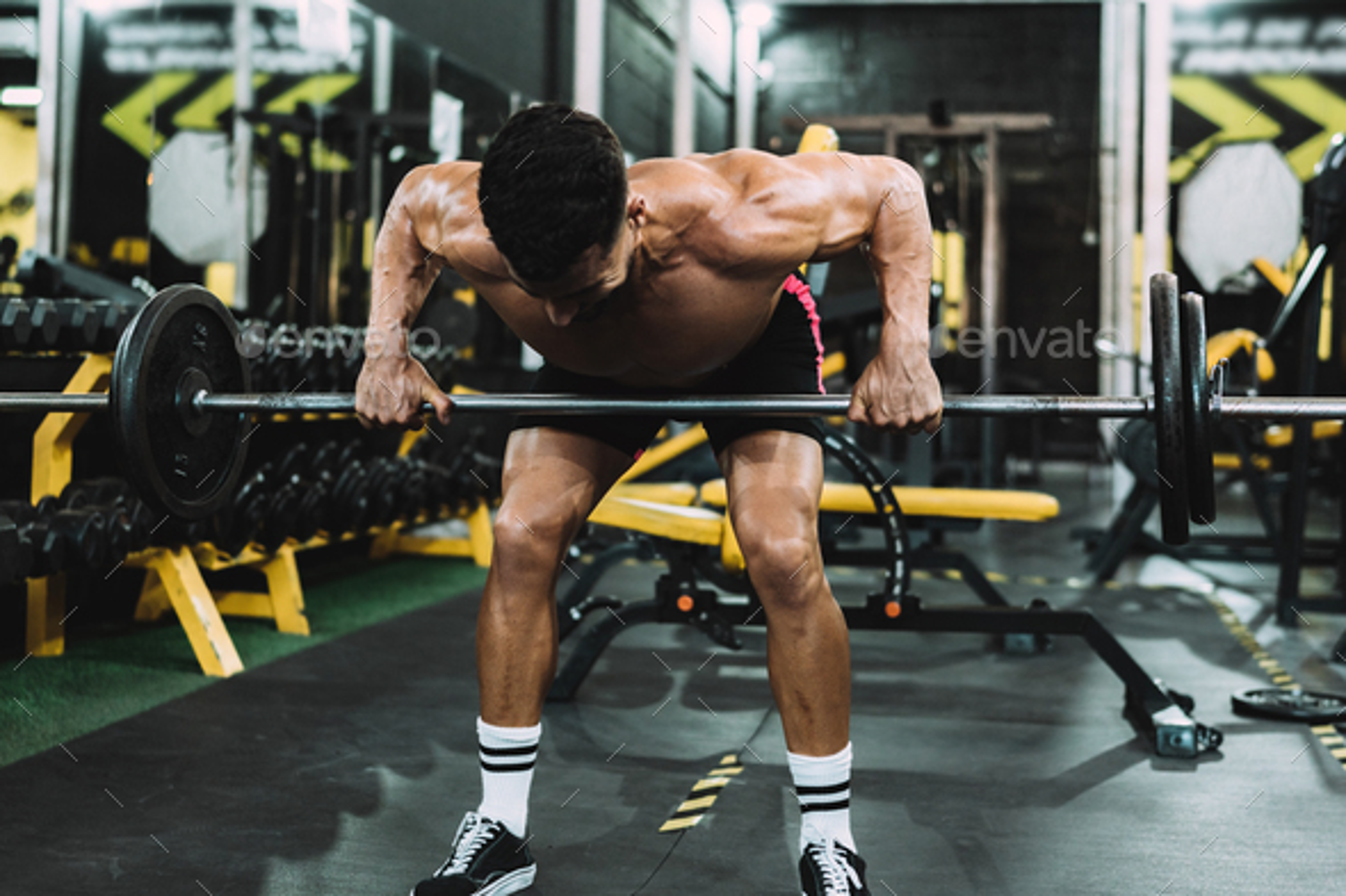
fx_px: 1962
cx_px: 673
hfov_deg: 37.9
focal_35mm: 52
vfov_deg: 25.7
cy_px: 448
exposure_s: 1/160
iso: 400
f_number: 1.4
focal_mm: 35
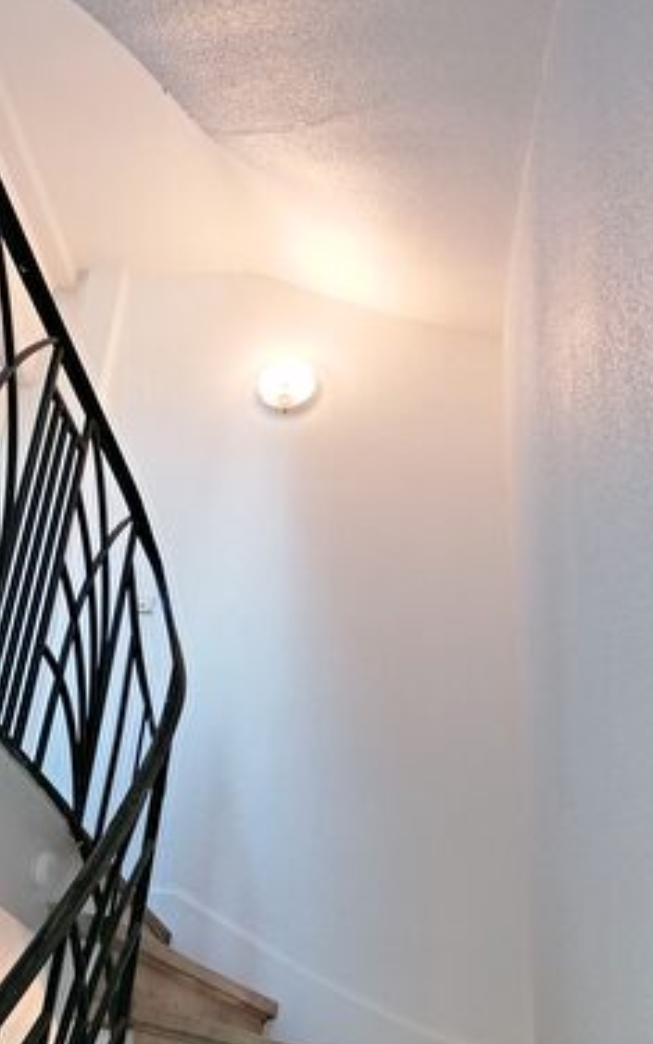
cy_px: 632
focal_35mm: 40
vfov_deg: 48.9
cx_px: 281
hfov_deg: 31.9
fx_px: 1139
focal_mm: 3.62
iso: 125
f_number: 1.8
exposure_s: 1/50
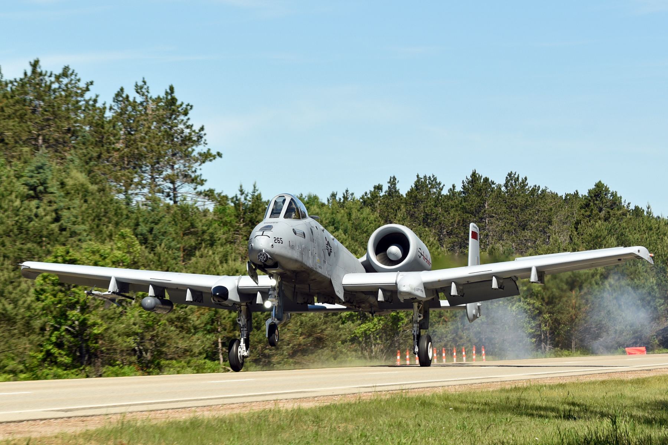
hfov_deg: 19.5
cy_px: 222
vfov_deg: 13.0
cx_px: 334
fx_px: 1948
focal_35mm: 105
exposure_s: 1/400
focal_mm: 105
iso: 100
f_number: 6.3
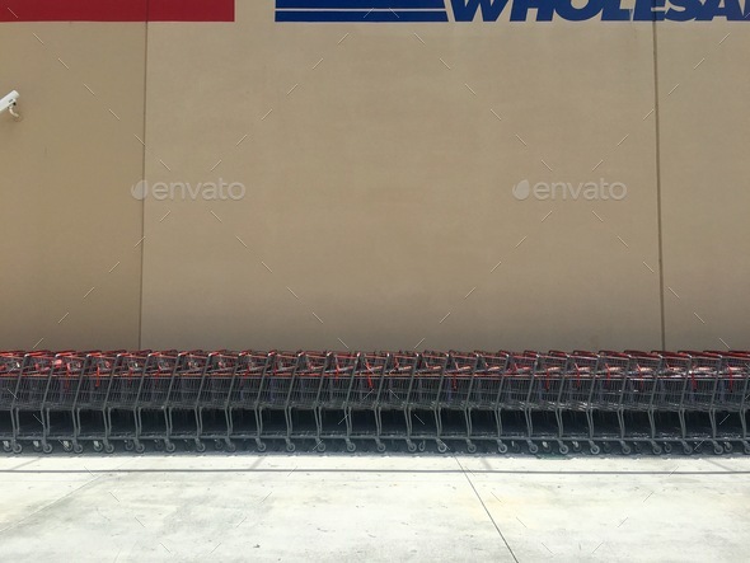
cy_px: 282
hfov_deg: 61.6
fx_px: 629
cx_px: 375
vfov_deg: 48.3
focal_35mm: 29
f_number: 2.2
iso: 25
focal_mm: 4.15
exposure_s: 1/1748
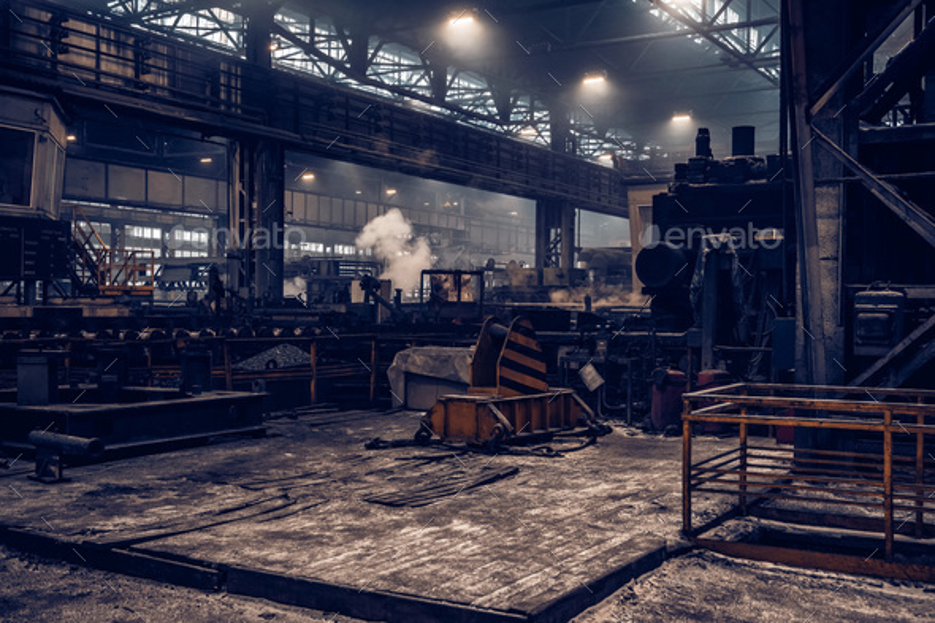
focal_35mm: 39
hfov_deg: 49.6
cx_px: 468
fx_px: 1013
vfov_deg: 34.2
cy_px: 312
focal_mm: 39
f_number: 5.6
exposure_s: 1/60
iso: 800
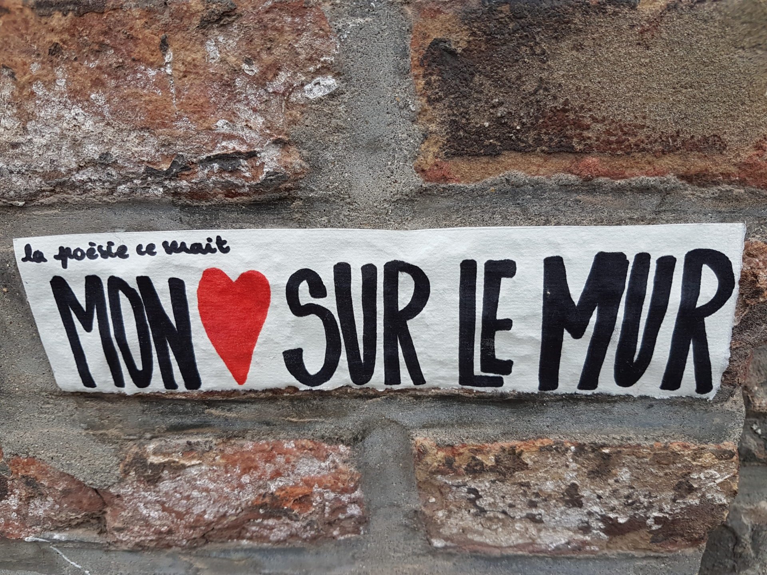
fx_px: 576
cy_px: 288
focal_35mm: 26
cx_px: 384
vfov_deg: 53.1
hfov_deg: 67.3
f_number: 1.7
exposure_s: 1/100
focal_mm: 4.2
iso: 50
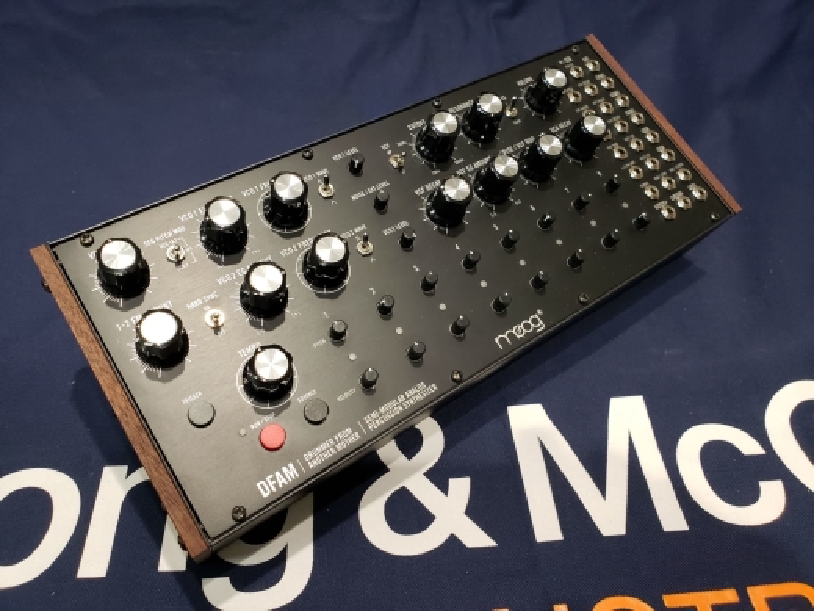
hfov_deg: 67.3
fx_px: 611
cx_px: 407
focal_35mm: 26
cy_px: 306
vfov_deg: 53.1
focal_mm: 4.3
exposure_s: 1/60
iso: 320
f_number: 2.4
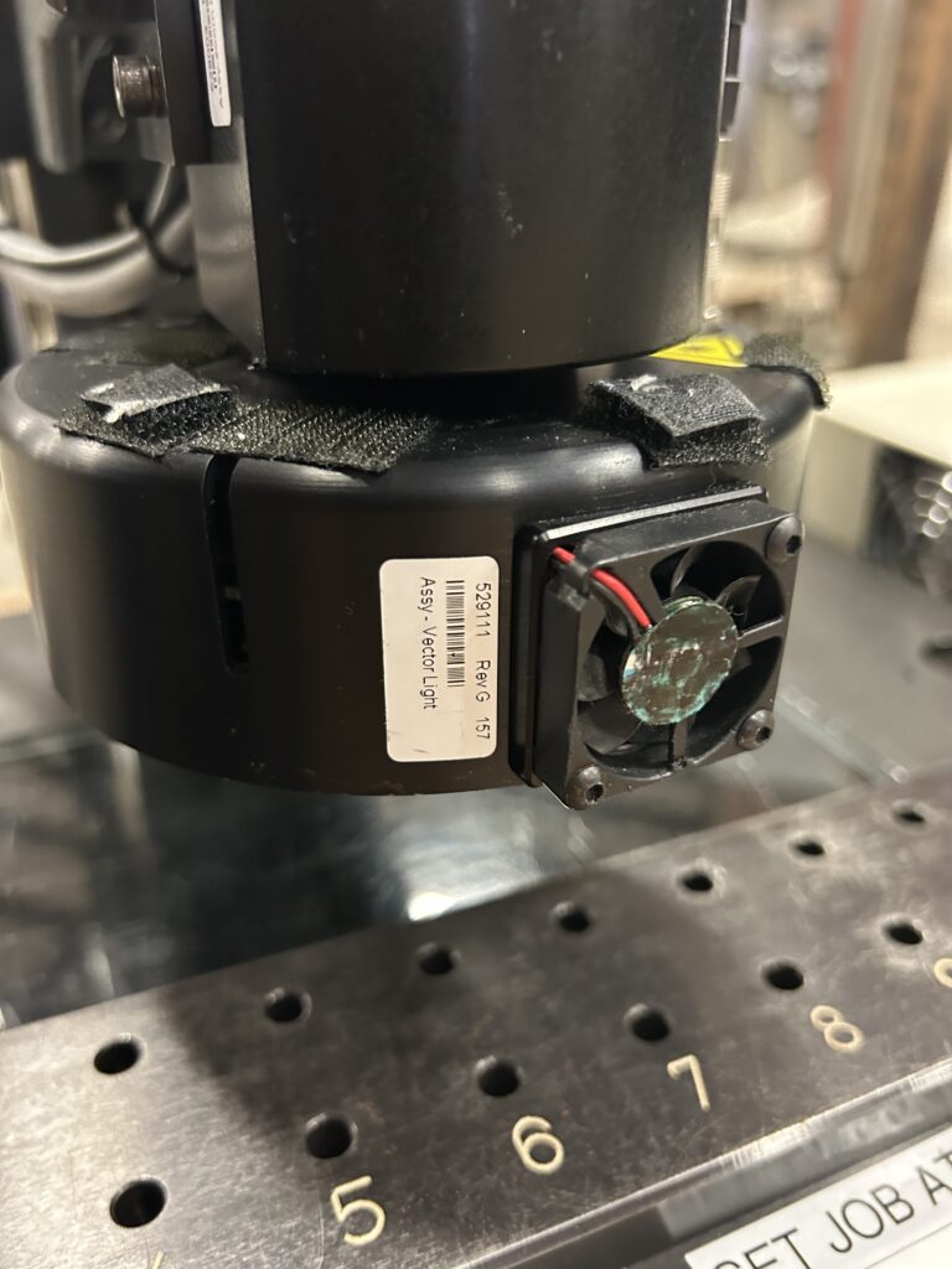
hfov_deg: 53.1
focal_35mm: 26
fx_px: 953
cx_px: 476
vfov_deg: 67.3
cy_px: 634
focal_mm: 5.7
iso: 500
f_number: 1.5
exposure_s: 1/30
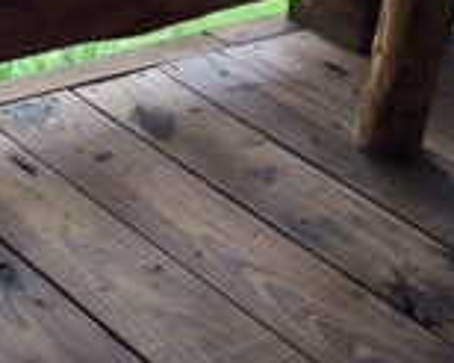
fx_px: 1585
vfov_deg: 13.0
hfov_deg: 15.6
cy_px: 59
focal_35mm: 118
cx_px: -124
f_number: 2.2
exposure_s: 1/120
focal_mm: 4.15
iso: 25
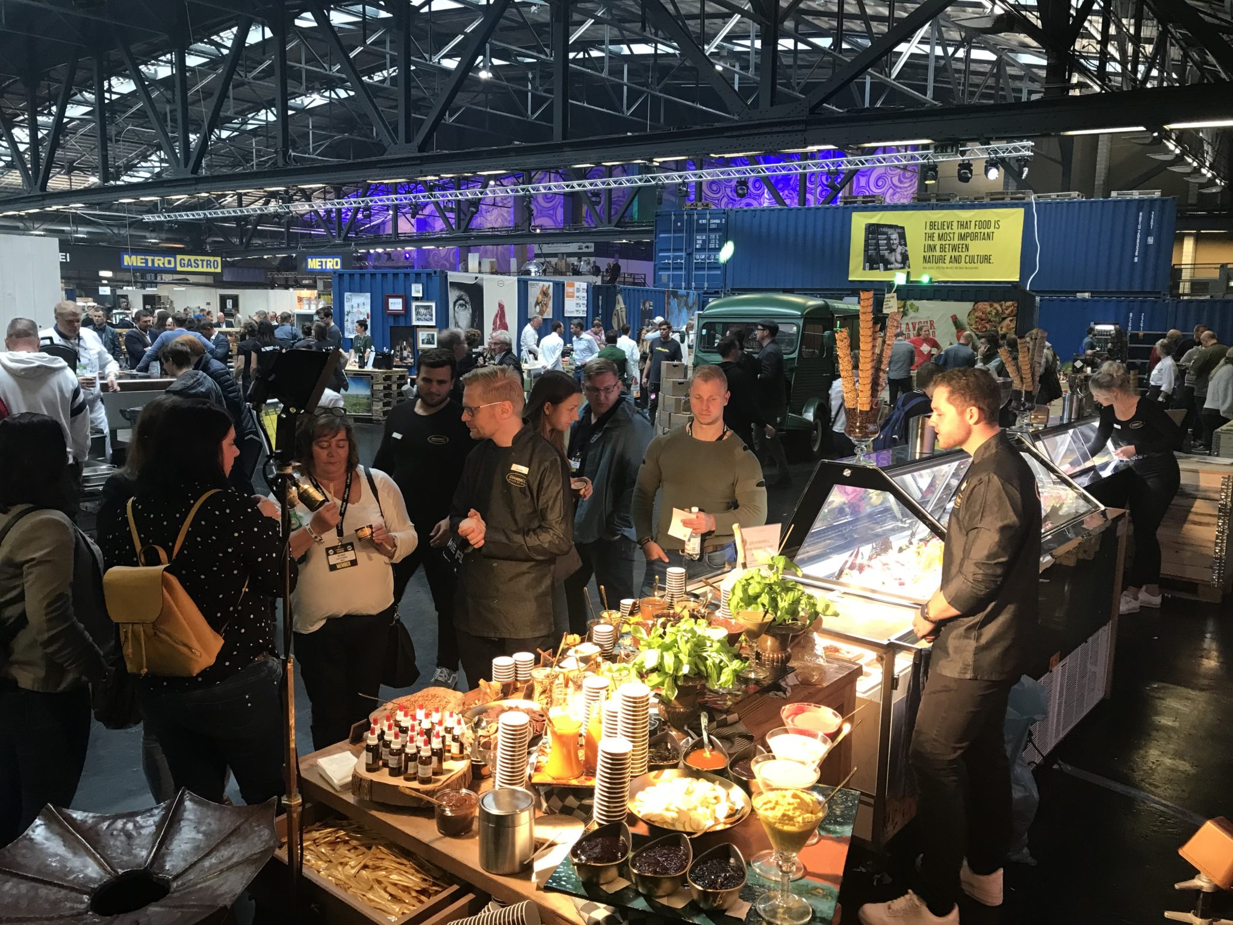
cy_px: 462
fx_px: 997
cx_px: 616
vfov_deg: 49.7
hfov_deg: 63.4
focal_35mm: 28
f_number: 1.8
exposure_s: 1/17
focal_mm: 3.99
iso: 40
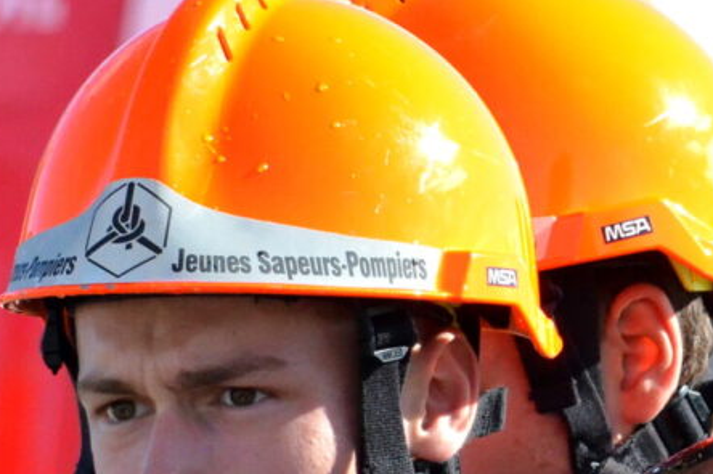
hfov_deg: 1.6
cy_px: 701
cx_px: 387
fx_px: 25639
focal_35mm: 1296
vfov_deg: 1.1
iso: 2800
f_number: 10
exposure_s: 1/2500
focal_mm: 250
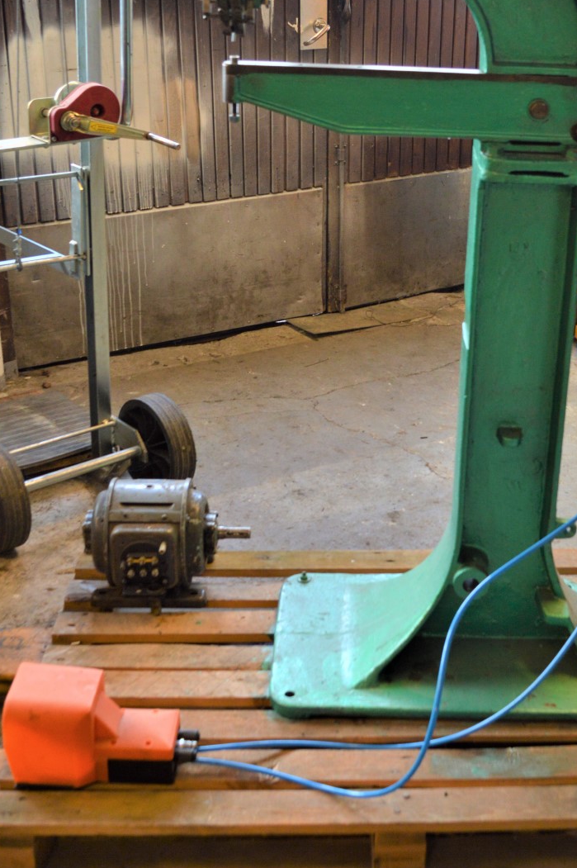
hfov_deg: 26.3
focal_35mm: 51
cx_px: 396
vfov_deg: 38.8
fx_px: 1228
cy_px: 348
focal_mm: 22
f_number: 5
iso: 400
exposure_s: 1/100
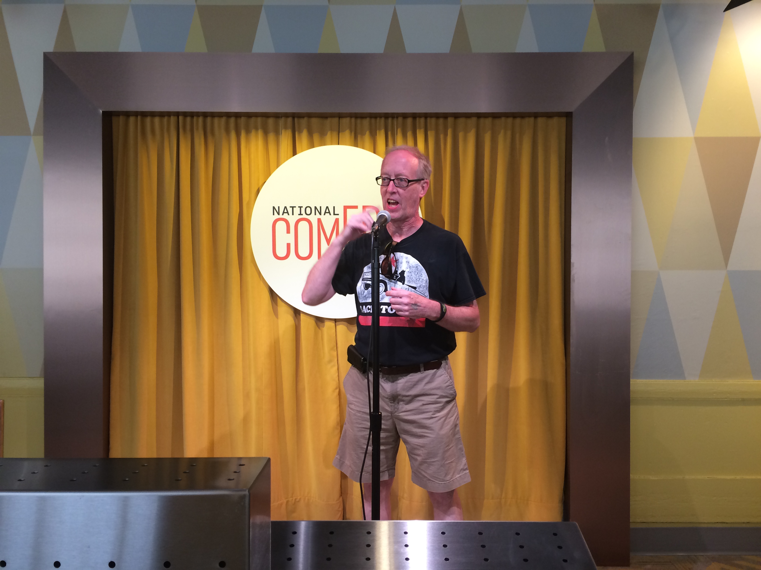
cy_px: 285
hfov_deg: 61.7
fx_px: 638
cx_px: 380
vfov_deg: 48.2
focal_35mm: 29
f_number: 2.2
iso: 50
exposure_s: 1/30
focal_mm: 4.15
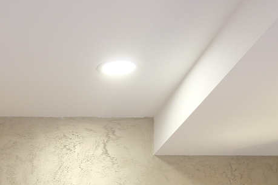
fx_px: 687
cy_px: 352
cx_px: -48
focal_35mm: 89
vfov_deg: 13.5
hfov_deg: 21.4
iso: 1000
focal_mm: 15
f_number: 3.5
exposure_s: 1/30
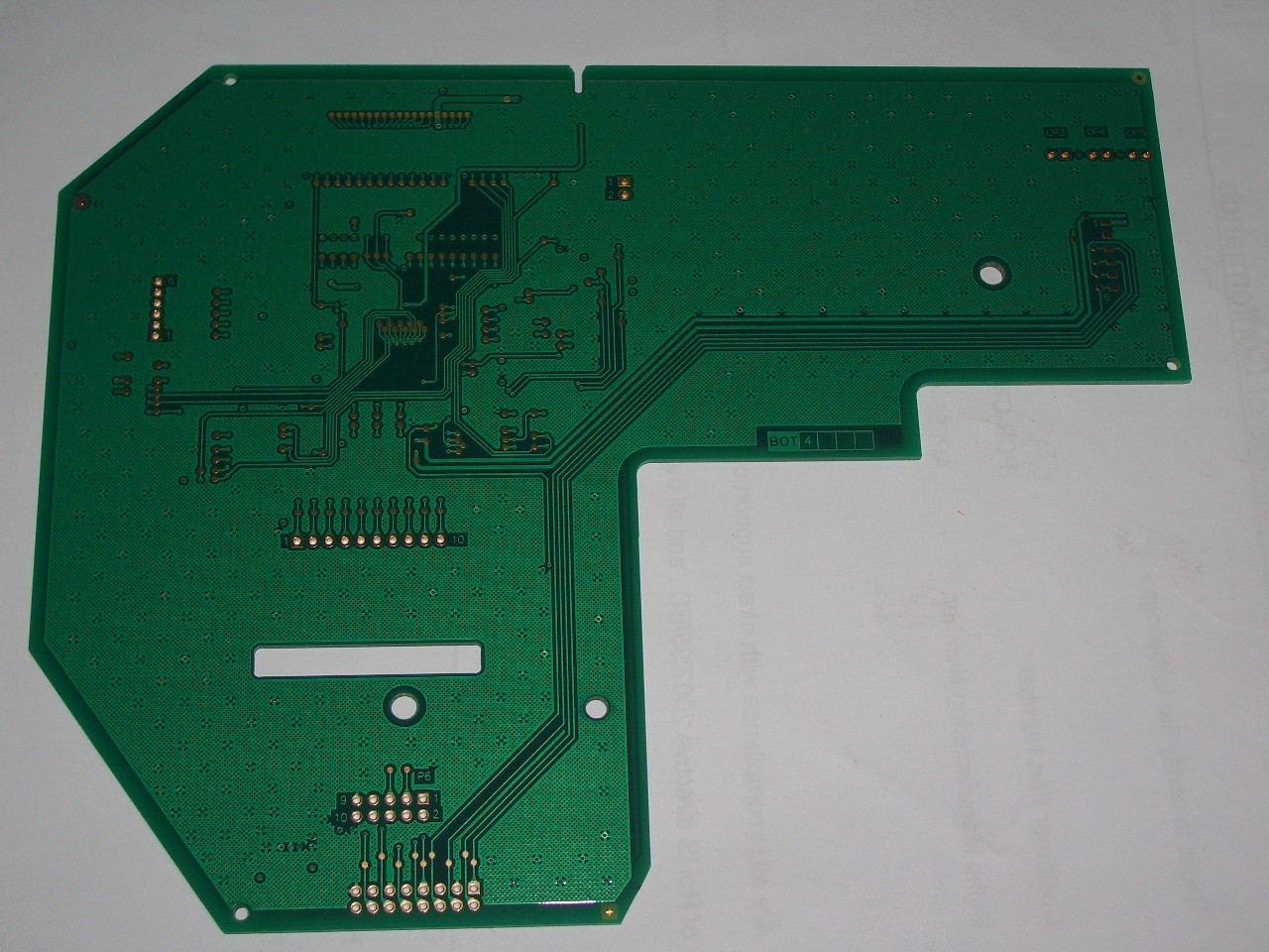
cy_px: 476
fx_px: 2273
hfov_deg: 31.2
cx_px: 634
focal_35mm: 62
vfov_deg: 23.7
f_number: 3.5
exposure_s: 1/60
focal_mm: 10.2
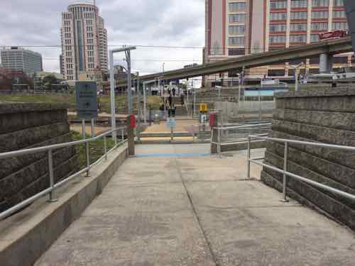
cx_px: 178
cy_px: 133
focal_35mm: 29
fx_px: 297
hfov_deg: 61.7
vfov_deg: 48.2
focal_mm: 4.15
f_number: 2.2
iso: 32
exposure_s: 1/1414
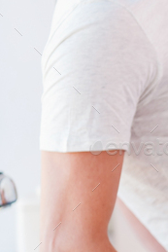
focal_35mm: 294
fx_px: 2055
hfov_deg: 4.6
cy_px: 142
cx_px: 276
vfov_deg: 7.0
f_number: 3.2
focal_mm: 86
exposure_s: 1/100
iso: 250
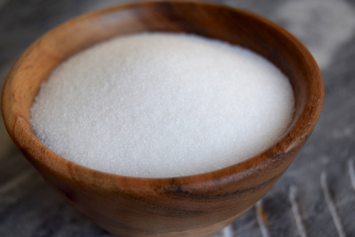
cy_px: 118
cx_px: 178
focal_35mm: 78
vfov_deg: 17.5
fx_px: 769
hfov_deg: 26.0
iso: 400
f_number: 6.3
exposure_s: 1/160
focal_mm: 52
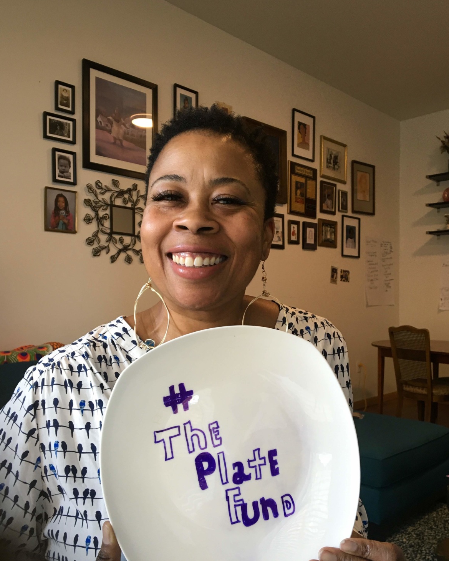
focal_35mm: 31
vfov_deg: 57.1
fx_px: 515
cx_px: 228
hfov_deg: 47.1
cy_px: 301
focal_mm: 4.15
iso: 80
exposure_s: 1/30
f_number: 2.2
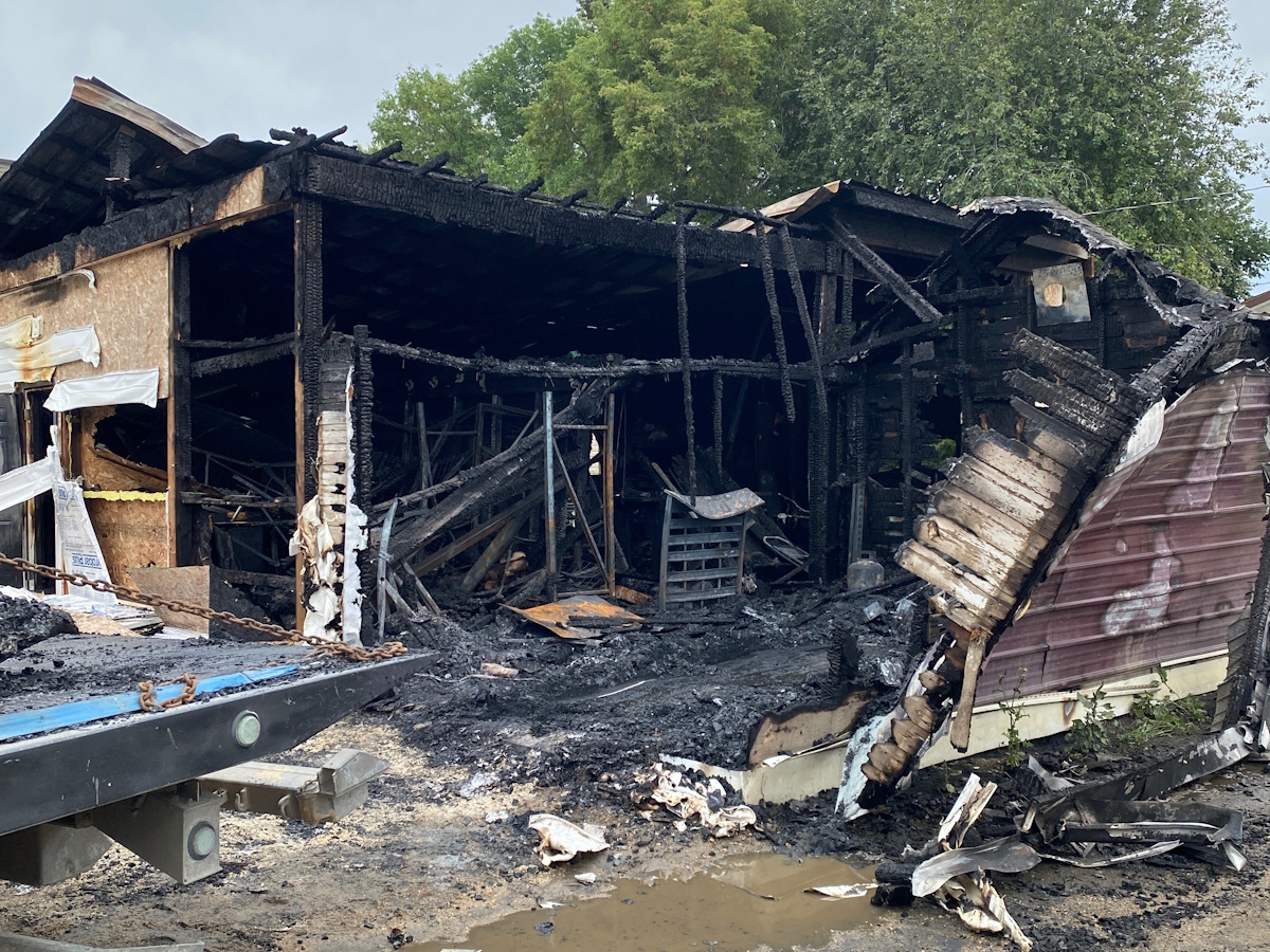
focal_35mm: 26
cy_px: 476
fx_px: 954
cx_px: 635
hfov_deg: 67.3
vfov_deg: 53.1
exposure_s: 1/762
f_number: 1.8
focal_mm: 4.25
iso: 32
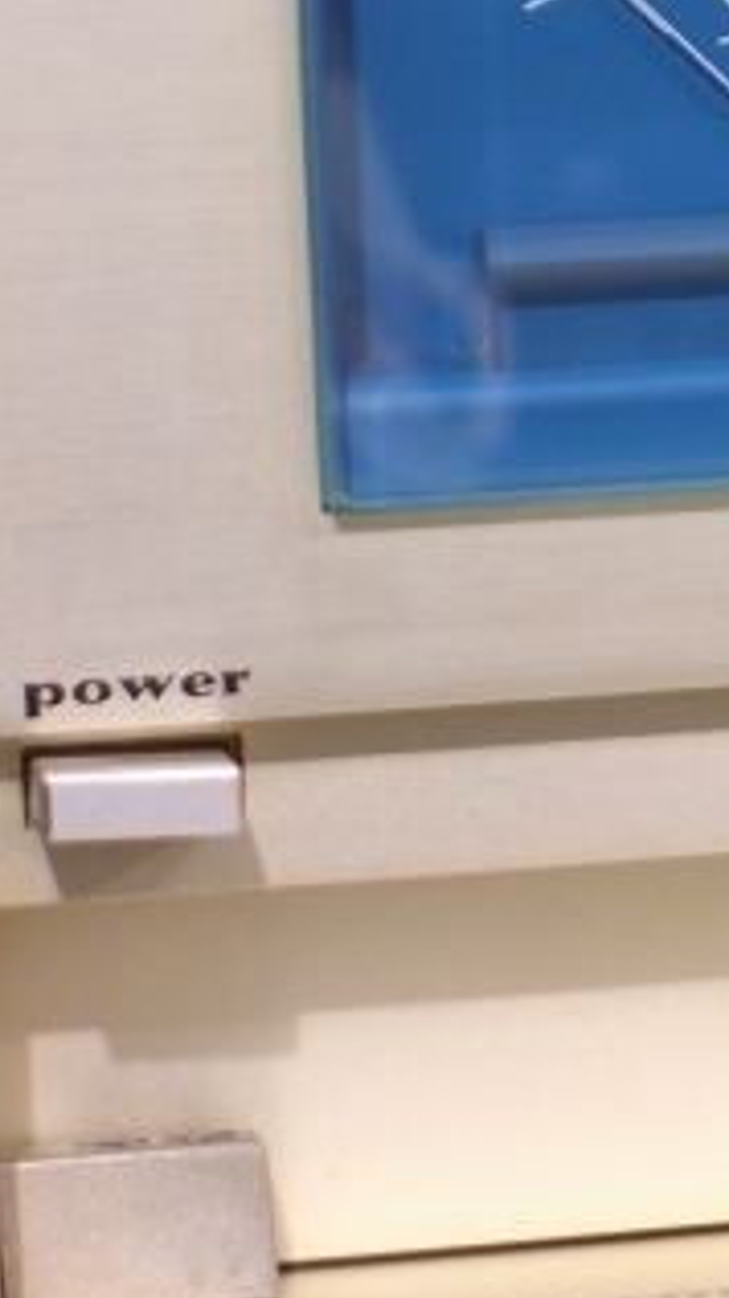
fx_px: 7192
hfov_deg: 5.7
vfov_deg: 10.3
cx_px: 1237
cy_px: 328
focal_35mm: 209
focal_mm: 19.7
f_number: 4.8
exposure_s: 1/10
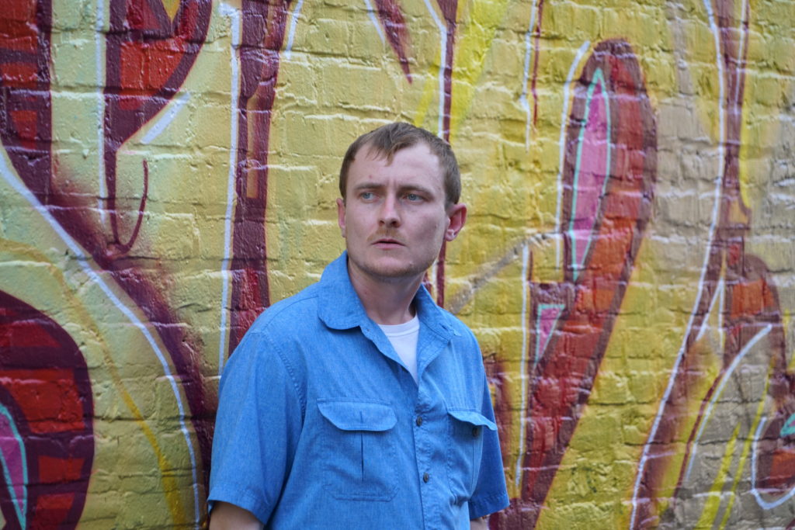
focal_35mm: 172
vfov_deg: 8.0
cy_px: 265
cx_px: 398
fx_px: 3799
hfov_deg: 11.9
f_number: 6.3
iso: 800
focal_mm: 172
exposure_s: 1/200
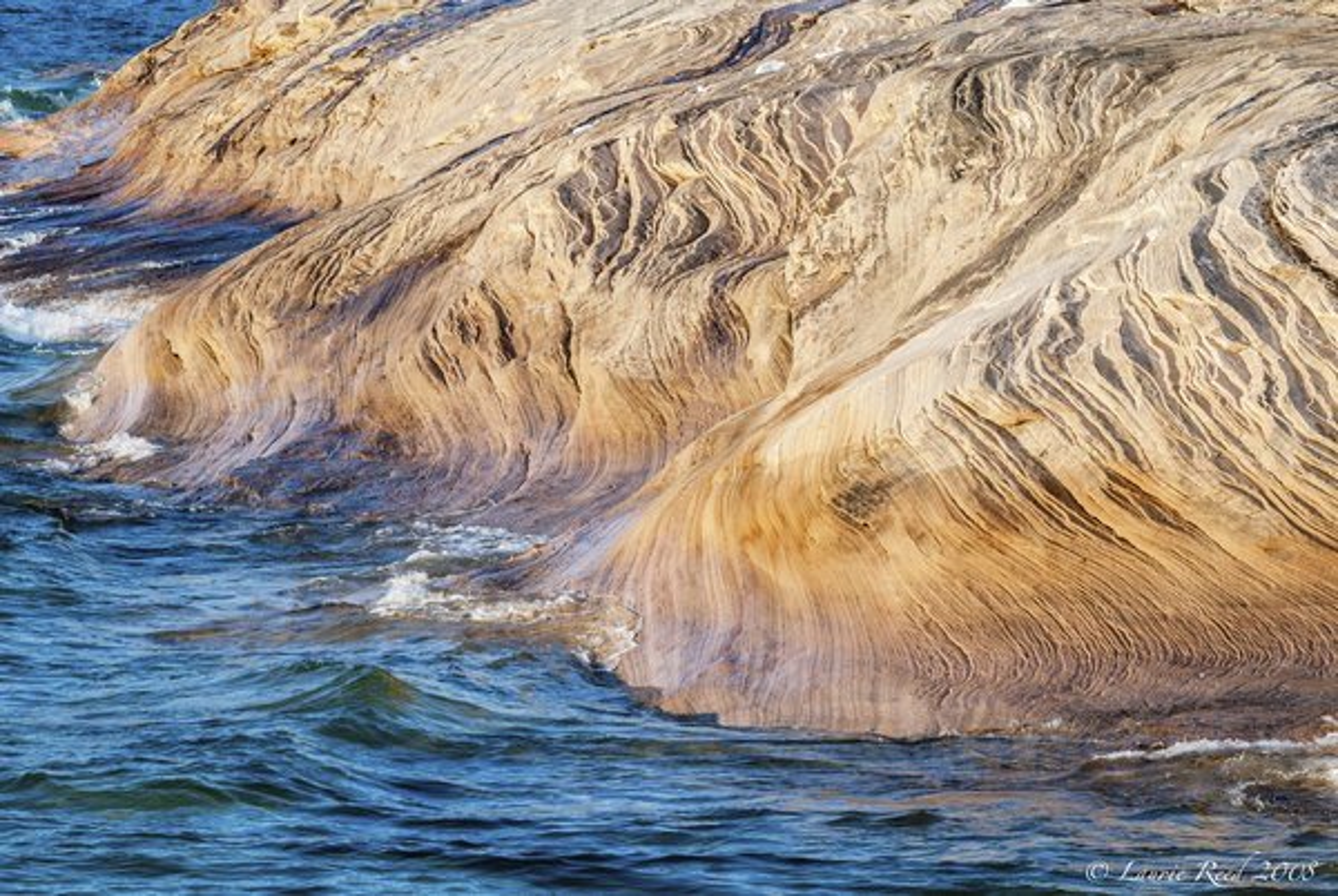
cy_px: 448
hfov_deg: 8.1
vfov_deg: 5.4
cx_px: 669
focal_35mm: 255
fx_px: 9491
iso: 200
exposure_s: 1/80
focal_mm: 170
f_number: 11
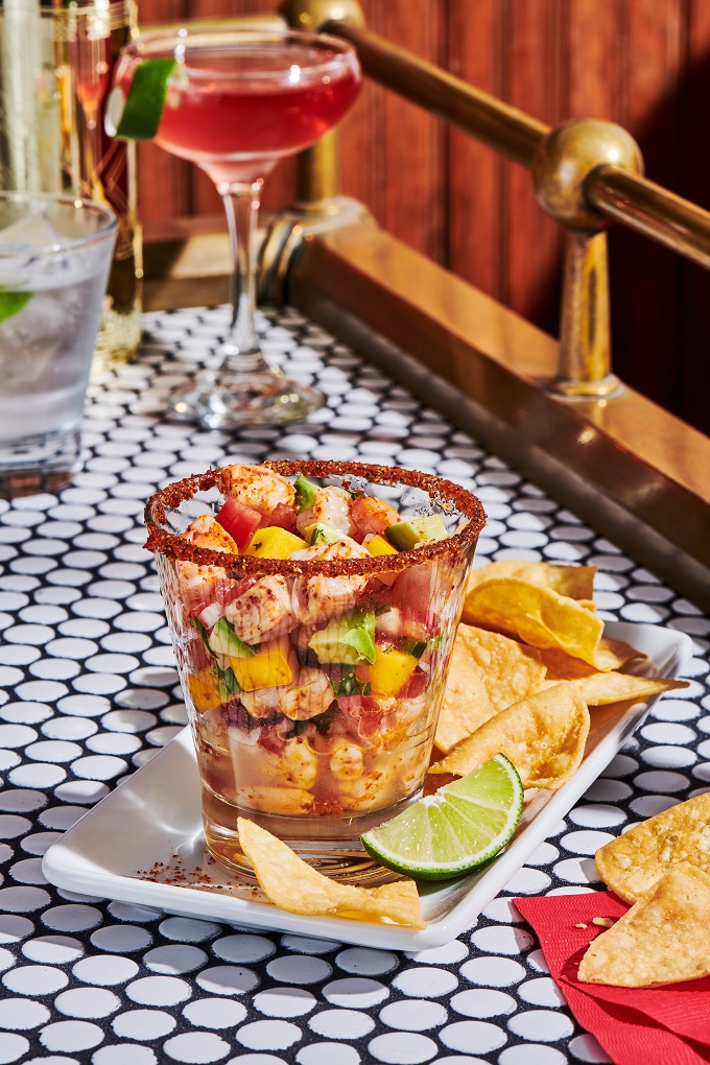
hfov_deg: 13.0
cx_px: 355
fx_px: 3106
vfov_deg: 19.5
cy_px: 532
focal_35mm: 105
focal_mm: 105
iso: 64
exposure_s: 1/125
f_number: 18
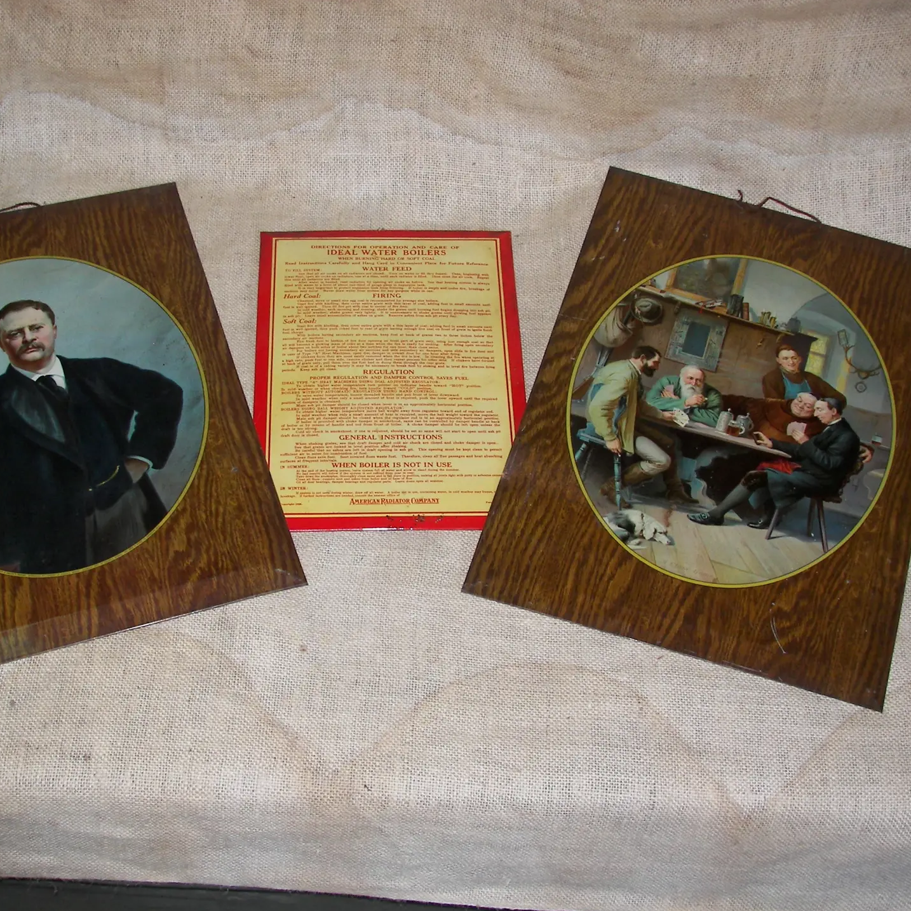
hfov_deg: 29.5
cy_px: 456
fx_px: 1727
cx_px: 397
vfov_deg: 29.6
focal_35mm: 58
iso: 100
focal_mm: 8.1
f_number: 2.8
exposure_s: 1/30
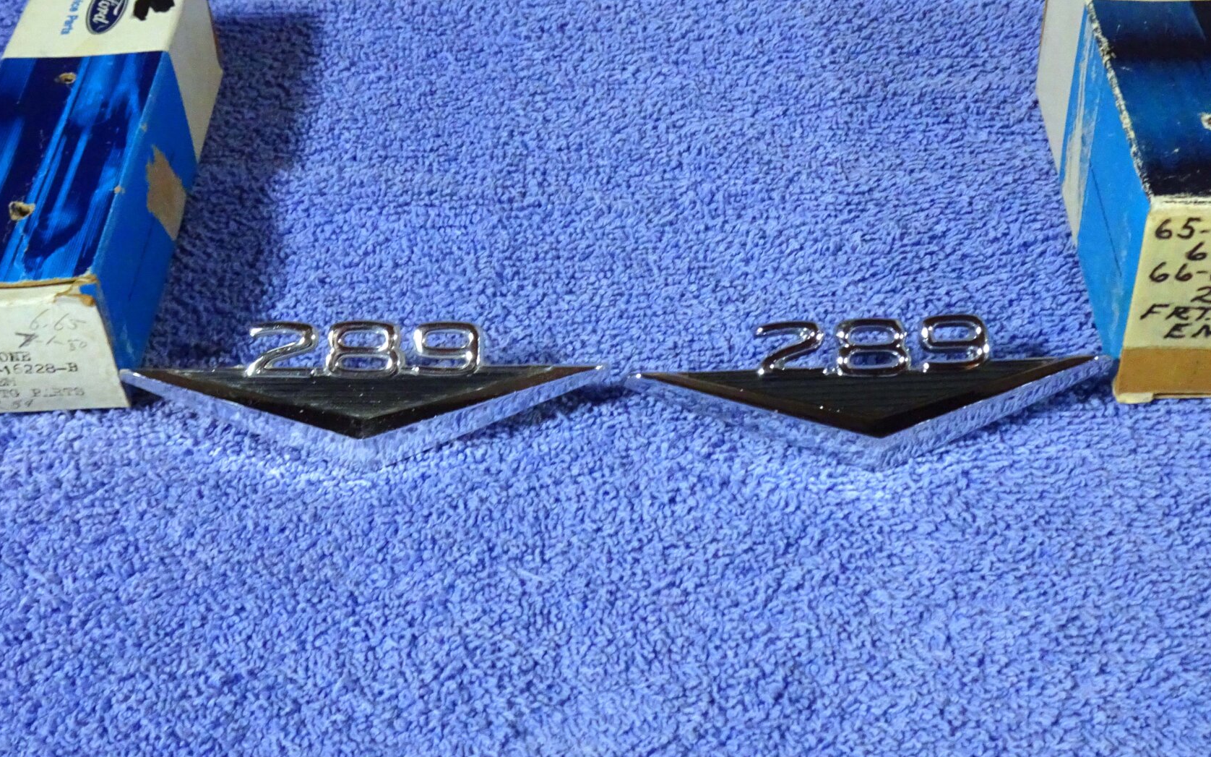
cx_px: 654
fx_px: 1881
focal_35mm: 57
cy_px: 300
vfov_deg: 22.7
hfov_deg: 35.7
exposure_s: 1/20
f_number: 4.5
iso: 800
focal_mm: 7.58
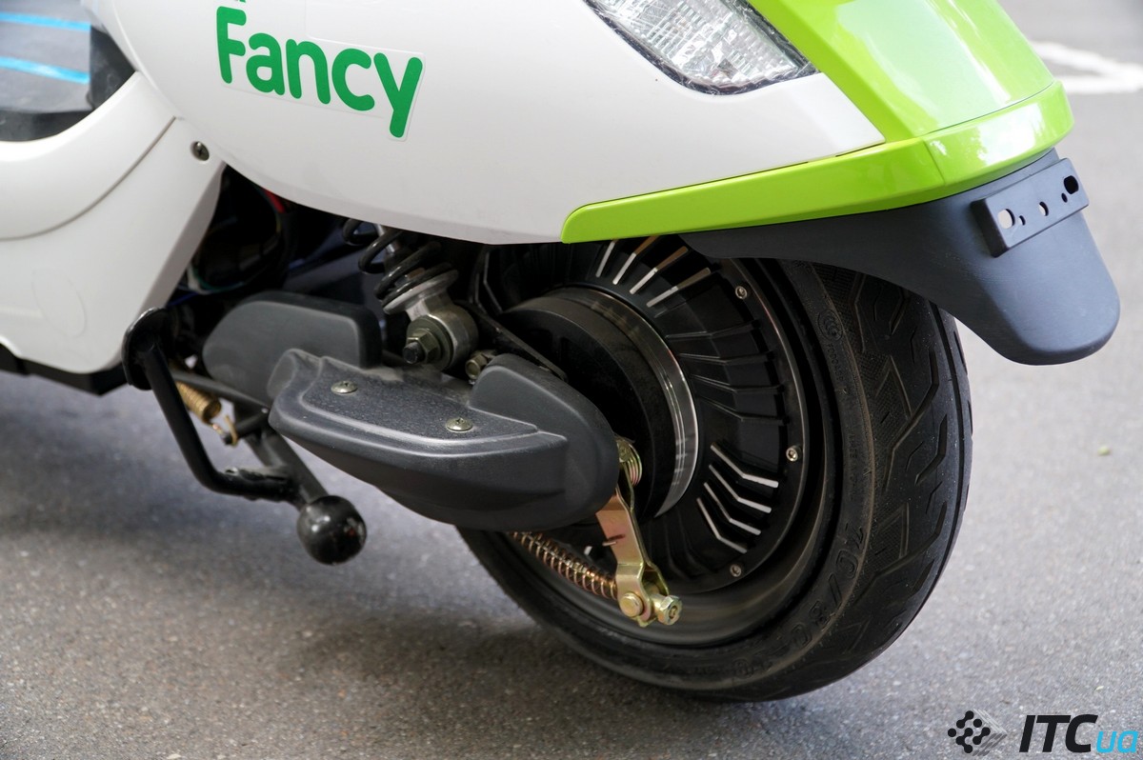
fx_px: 1523
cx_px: 572
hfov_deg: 41.1
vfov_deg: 28.0
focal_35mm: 48
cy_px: 380
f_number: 4
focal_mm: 32
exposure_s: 1/160
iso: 640
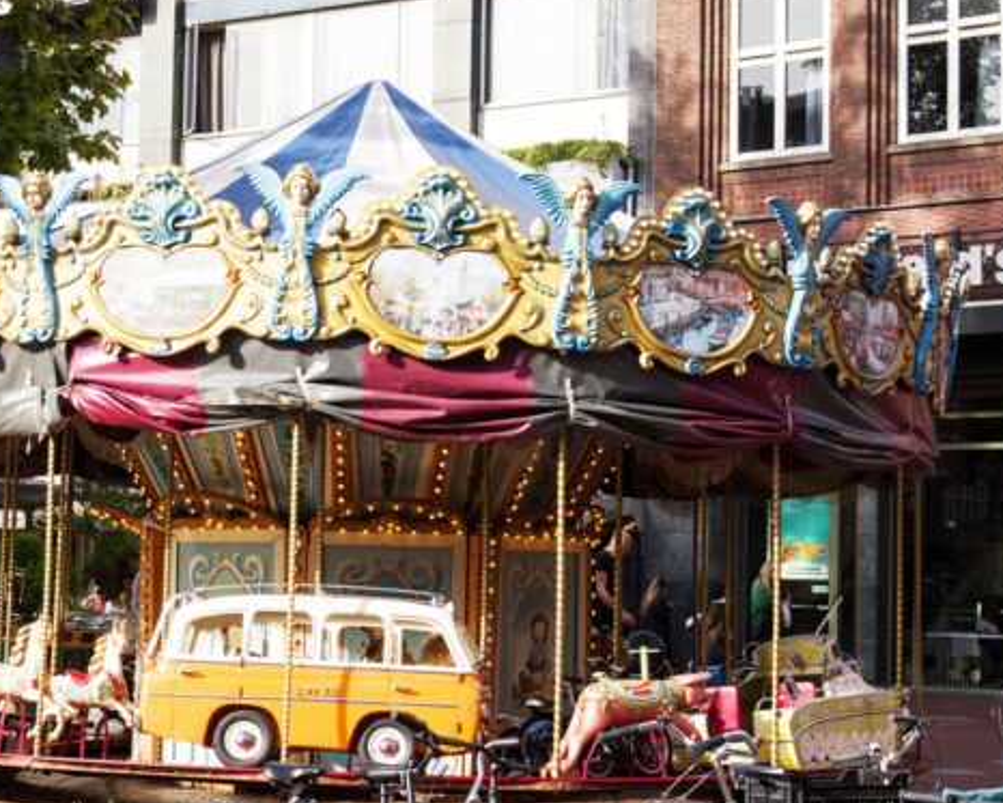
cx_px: 269
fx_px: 2494
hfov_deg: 22.6
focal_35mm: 84
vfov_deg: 18.3
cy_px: 449
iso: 100
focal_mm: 40
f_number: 7.1
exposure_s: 1/125
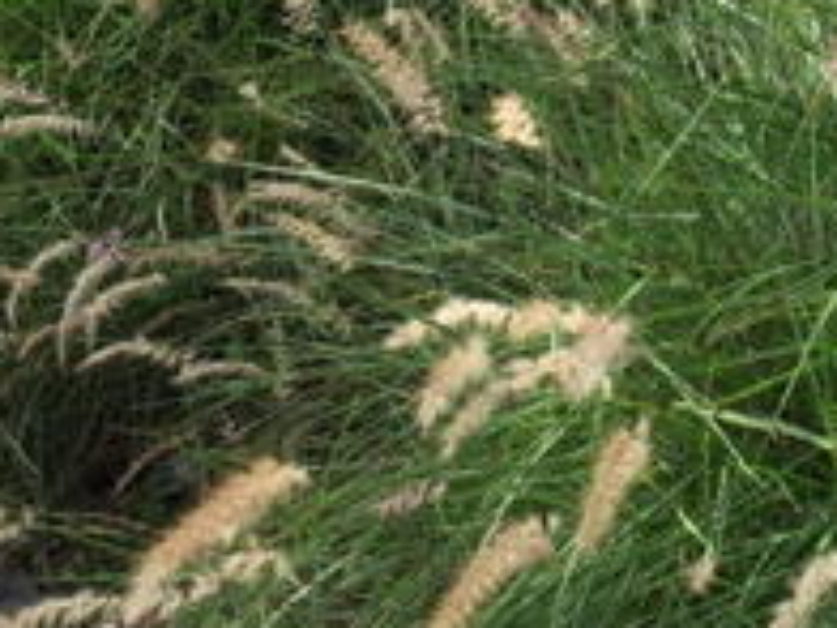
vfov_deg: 16.2
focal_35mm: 89
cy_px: -38
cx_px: 978
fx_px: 2152
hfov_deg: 20.7
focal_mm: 4.15
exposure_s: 1/842
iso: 32
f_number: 2.2
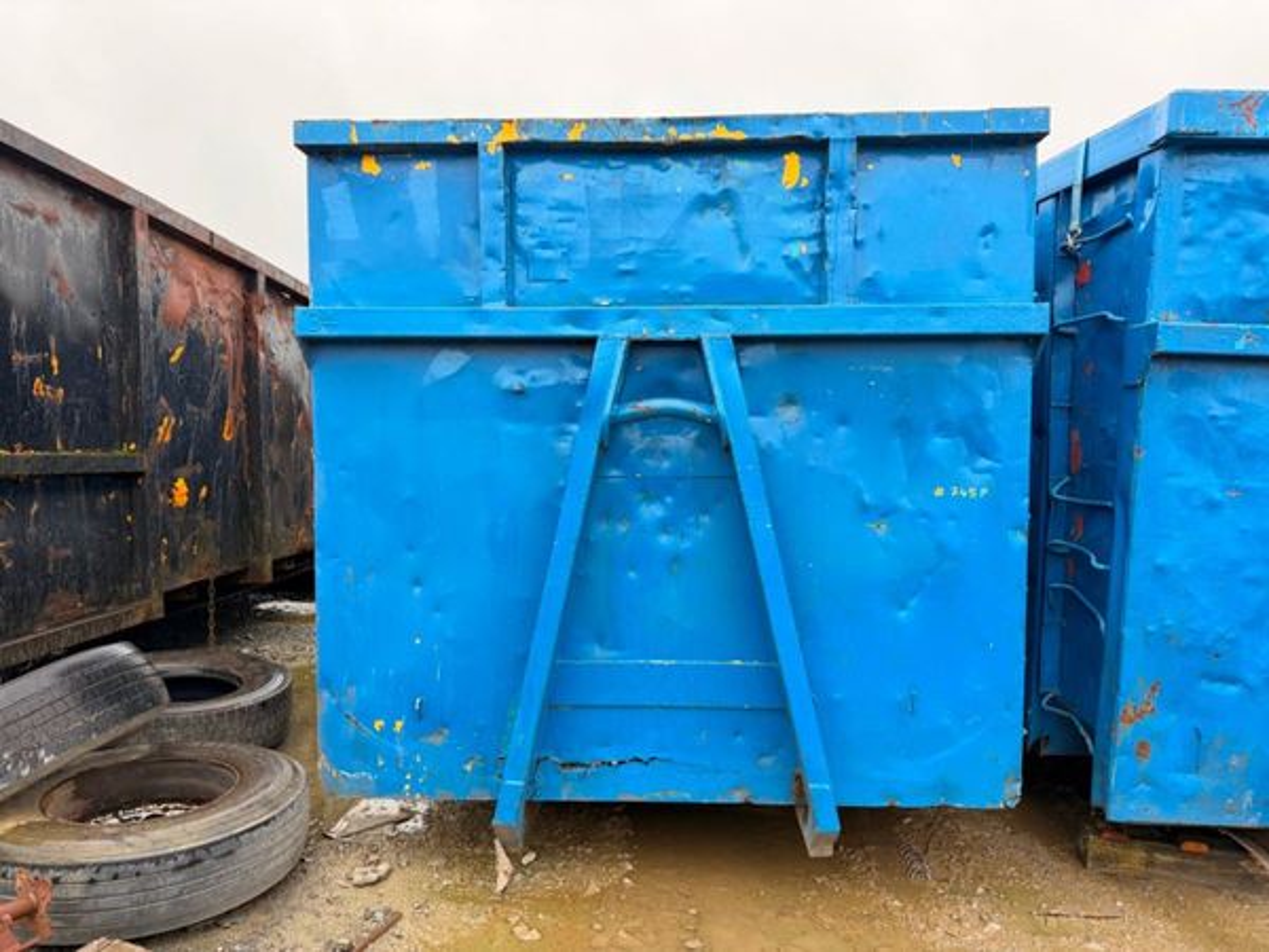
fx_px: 880
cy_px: 476
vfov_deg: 56.8
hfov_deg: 71.6
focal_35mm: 24
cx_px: 634
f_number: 1.78
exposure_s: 1/204
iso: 125
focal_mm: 6.76
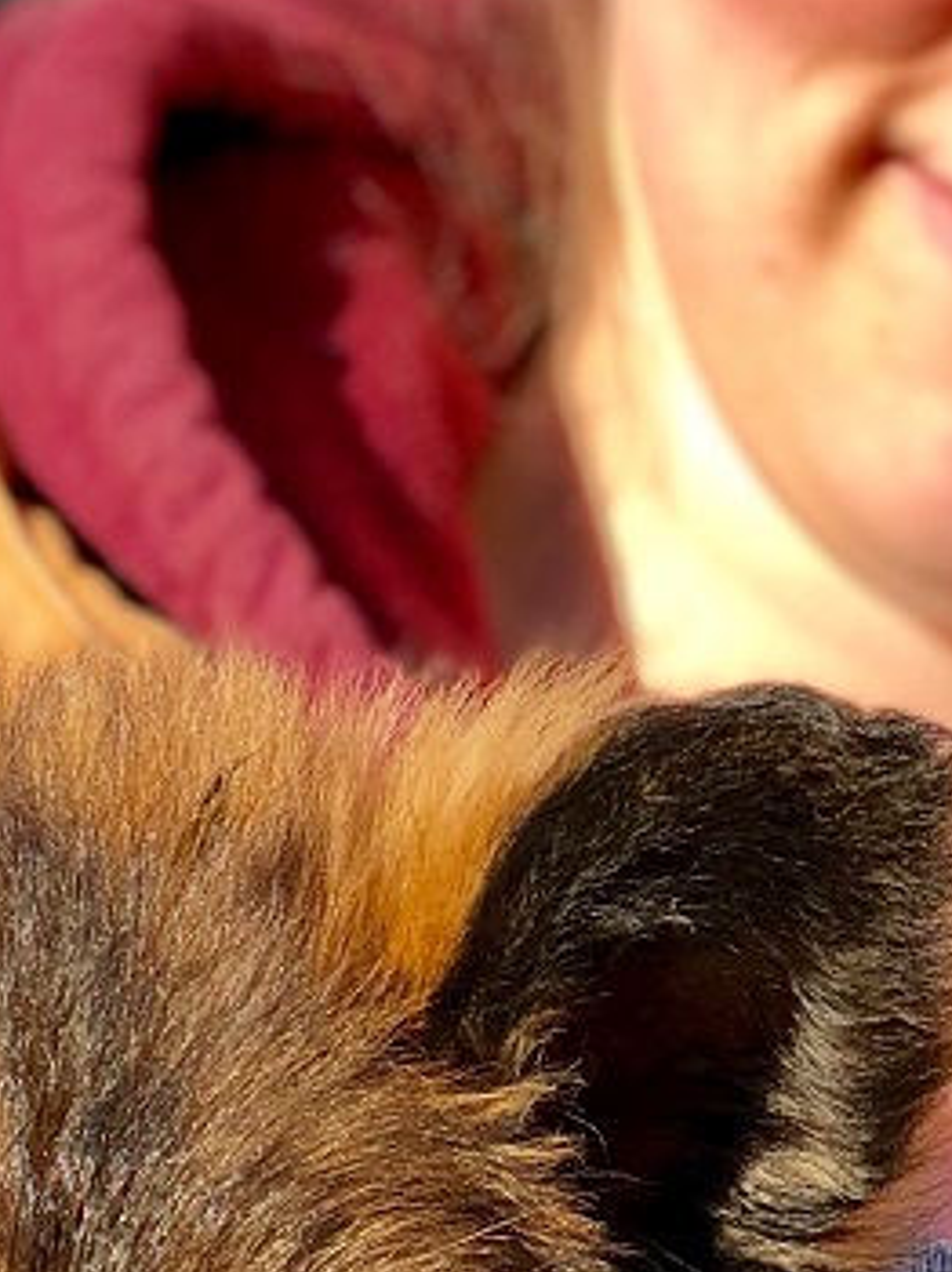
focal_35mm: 210
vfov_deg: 9.0
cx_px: -307
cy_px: 2402
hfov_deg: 7.0
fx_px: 7710
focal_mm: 6
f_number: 2.4
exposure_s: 1/417
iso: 16
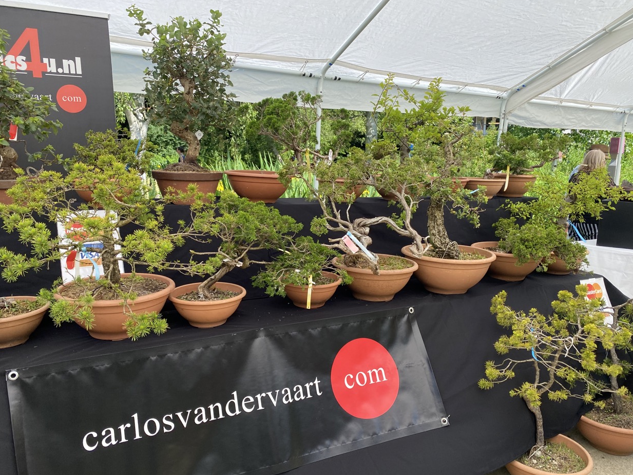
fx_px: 494
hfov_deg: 65.3
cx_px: 324
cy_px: 239
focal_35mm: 27
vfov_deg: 51.3
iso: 32
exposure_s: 1/839
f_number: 1.8
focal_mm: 4.25
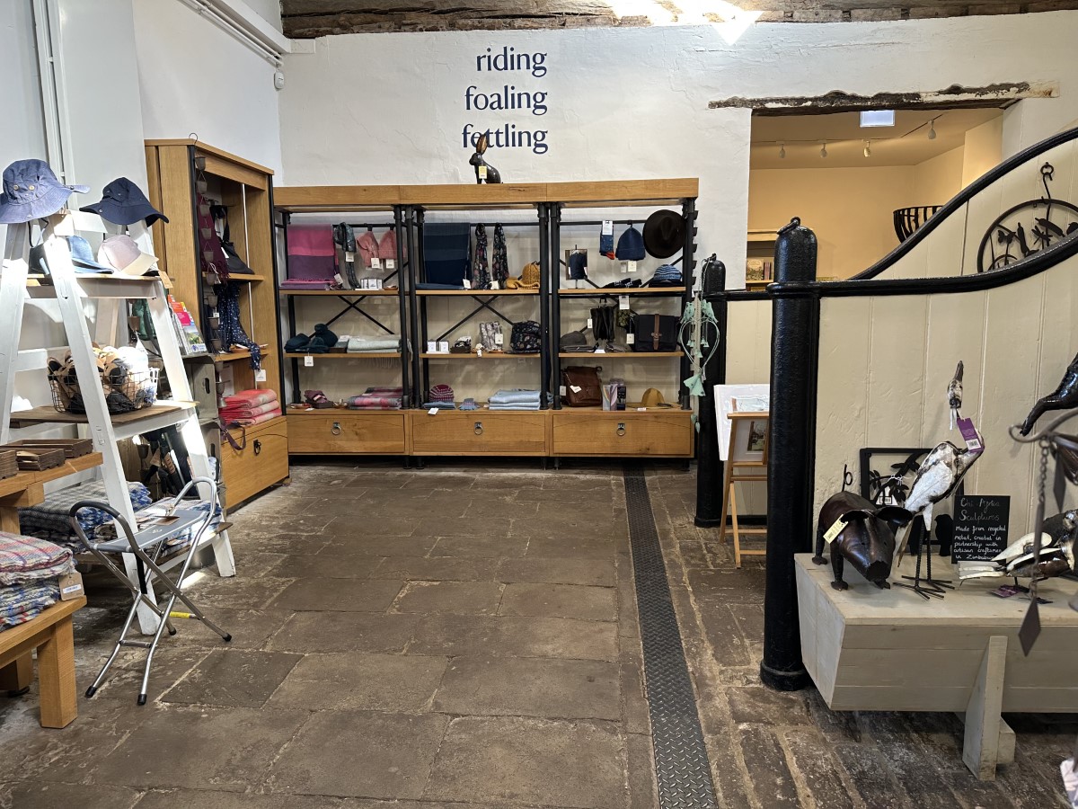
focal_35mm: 24
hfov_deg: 71.6
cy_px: 404
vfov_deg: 56.8
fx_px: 747
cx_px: 539
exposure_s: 1/50
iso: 125
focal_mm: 6.86
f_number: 1.78
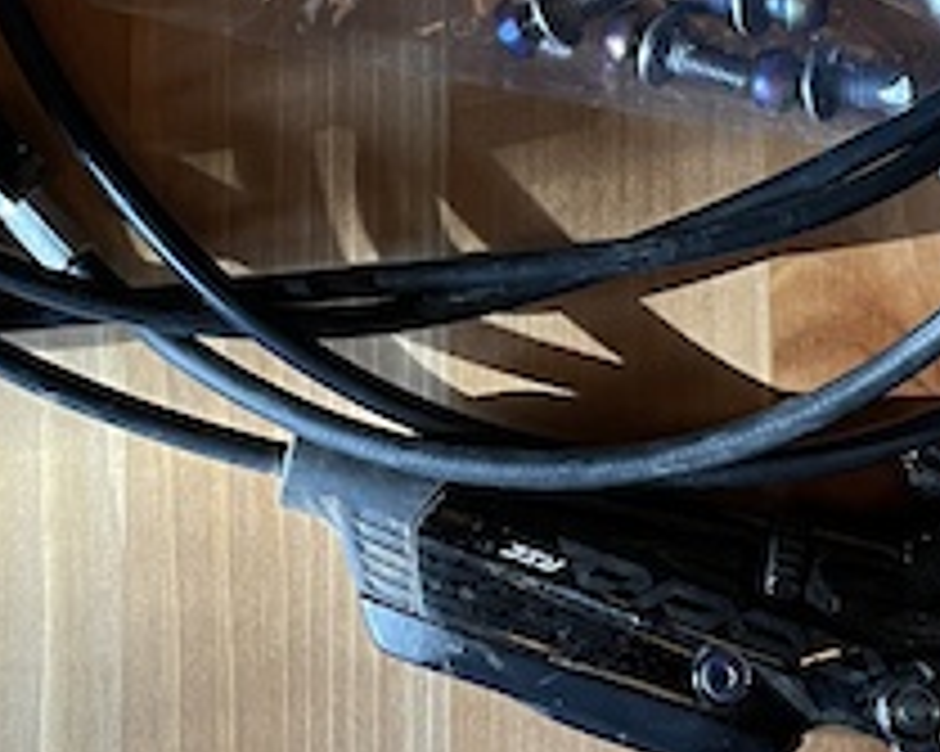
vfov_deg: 15.3
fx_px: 2697
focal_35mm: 97
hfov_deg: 19.8
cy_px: -149
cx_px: 508
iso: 500
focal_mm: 4.2
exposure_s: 1/60
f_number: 1.6
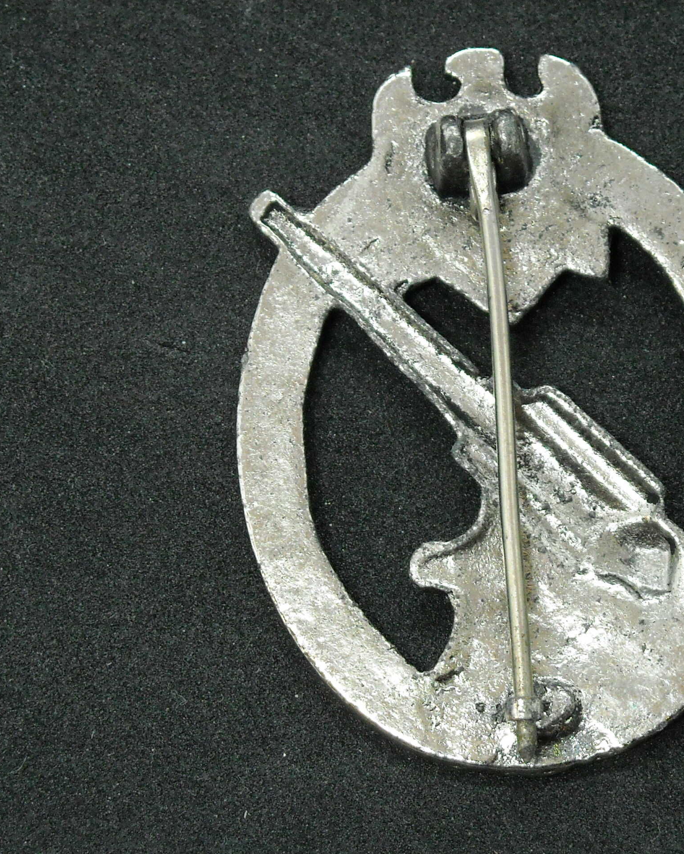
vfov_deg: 14.1
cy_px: 427
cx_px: 481
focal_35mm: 137
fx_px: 3467
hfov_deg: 11.3
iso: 400
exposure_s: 1/20
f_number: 4.7
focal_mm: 17.1
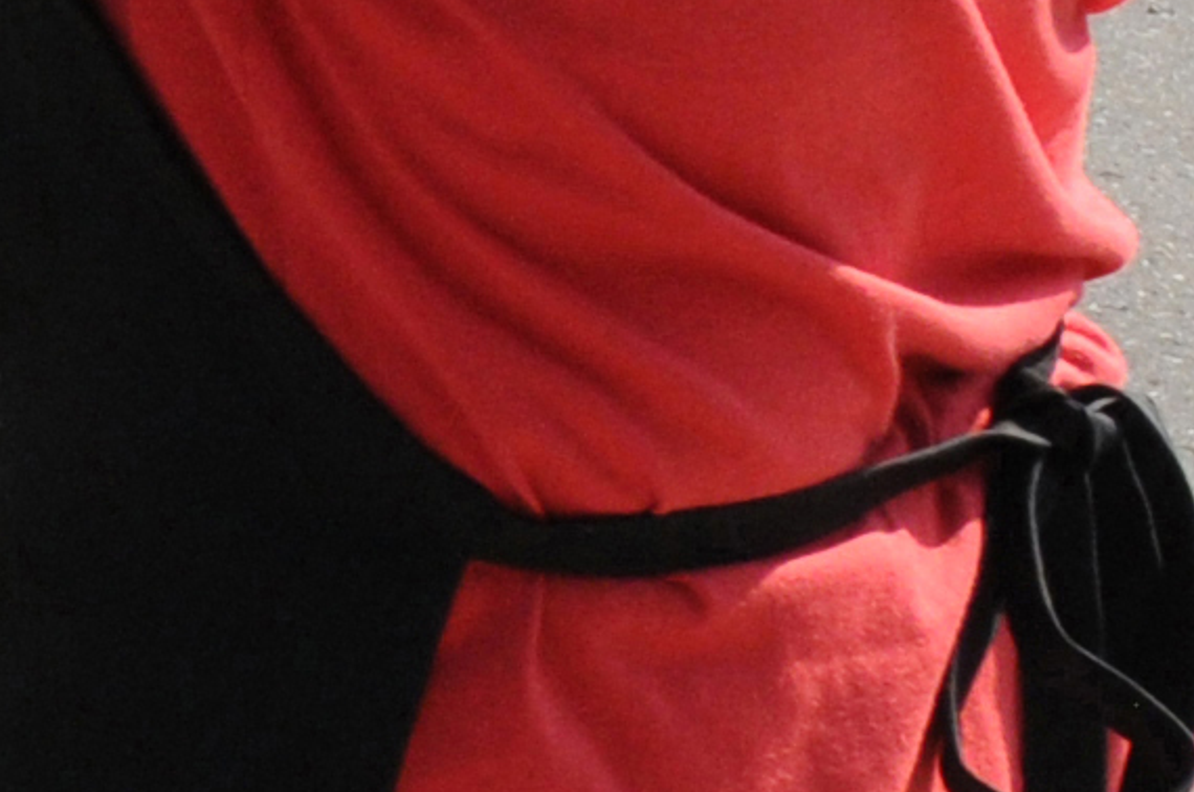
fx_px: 8973
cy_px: -788
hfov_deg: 6.6
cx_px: -3008
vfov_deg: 5.0
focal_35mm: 271
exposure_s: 1/400
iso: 500
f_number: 10
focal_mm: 24
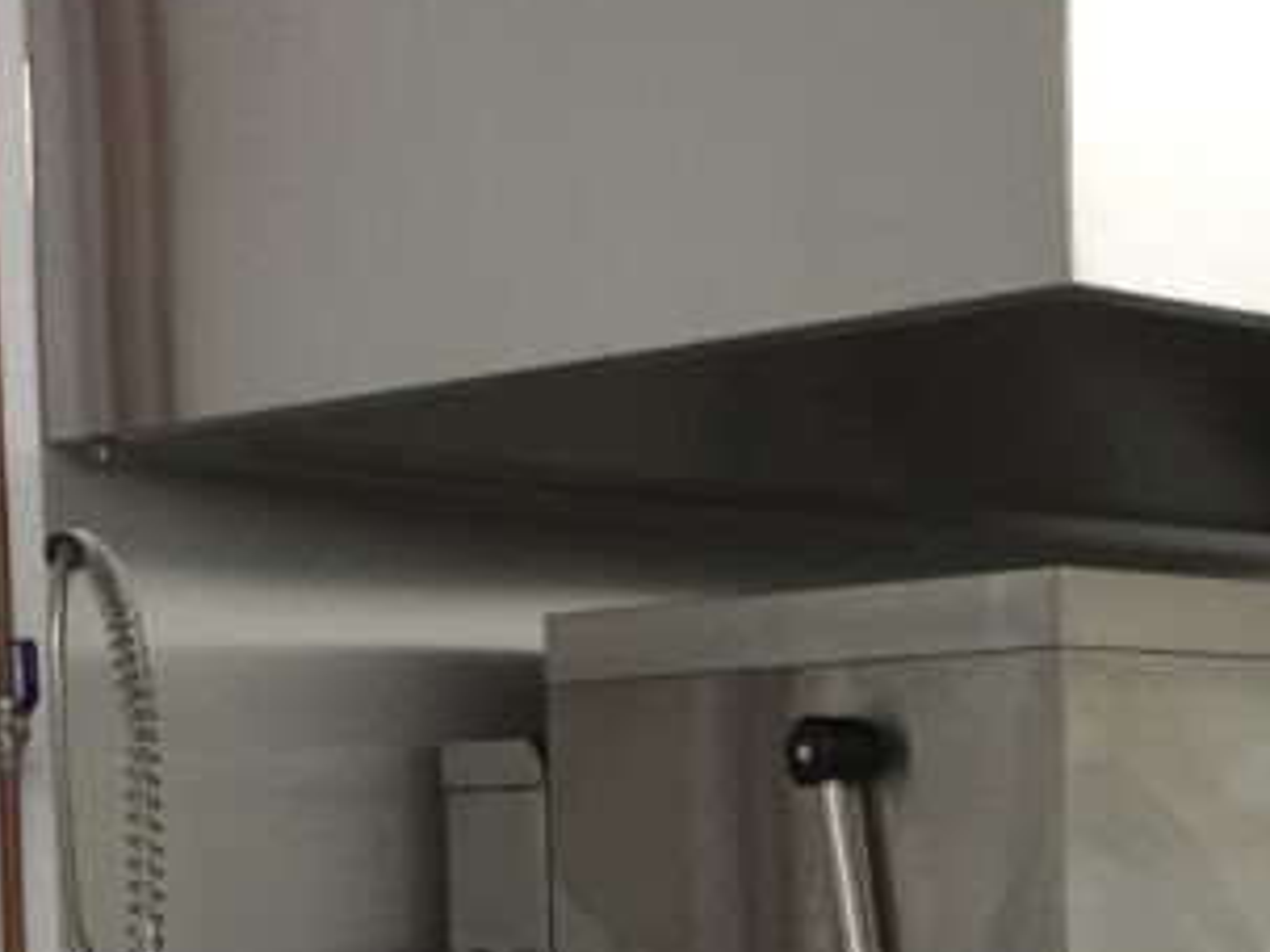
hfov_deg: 19.8
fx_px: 3594
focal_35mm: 98
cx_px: 1039
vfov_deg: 14.6
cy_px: 1149
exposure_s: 1/33
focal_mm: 4.15
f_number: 2.2
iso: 64
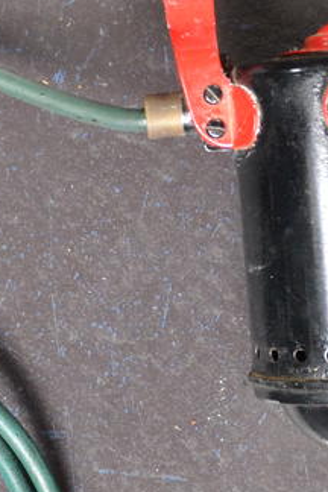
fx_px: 2432
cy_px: 389
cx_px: 50
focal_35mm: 178
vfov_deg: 11.5
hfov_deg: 7.7
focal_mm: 32
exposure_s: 1/15
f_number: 4.8
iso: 900
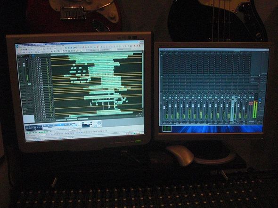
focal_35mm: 36
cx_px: 139
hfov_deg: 51.4
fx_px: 289
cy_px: 104
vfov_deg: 39.6
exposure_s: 1/100
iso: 800
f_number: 2.8
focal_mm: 6.3
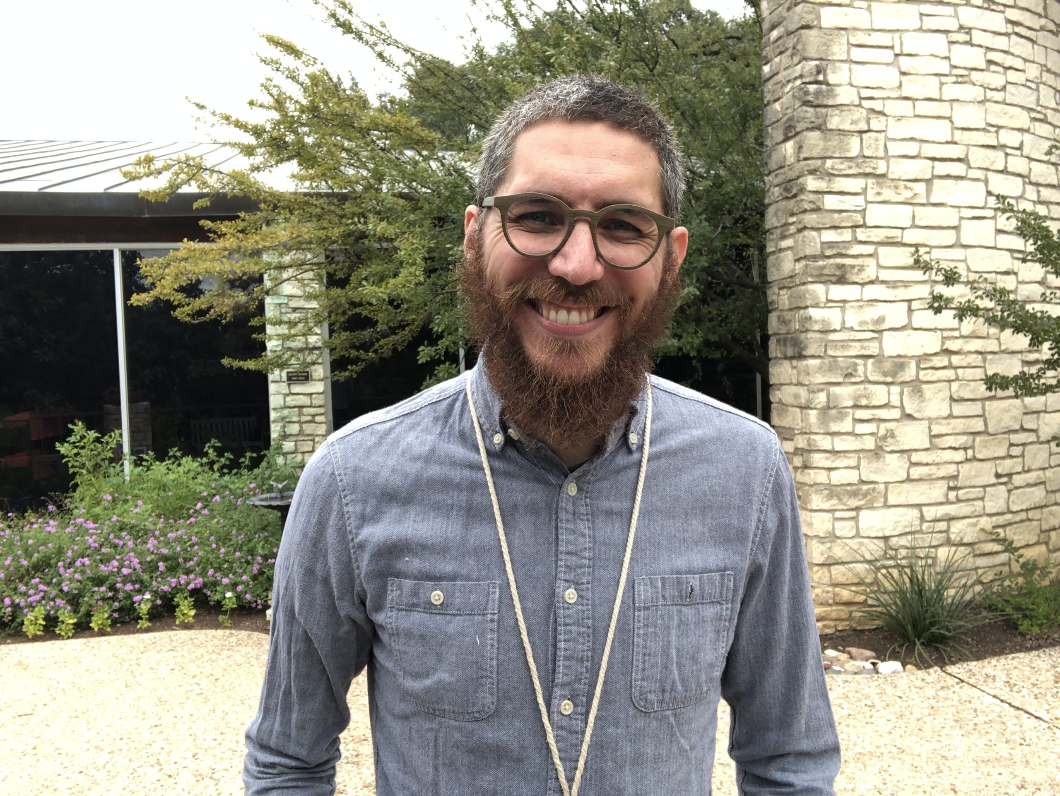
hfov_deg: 56.8
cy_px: 398
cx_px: 530
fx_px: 980
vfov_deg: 44.2
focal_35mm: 32
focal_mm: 2.87
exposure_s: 1/149
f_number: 2.2
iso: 20
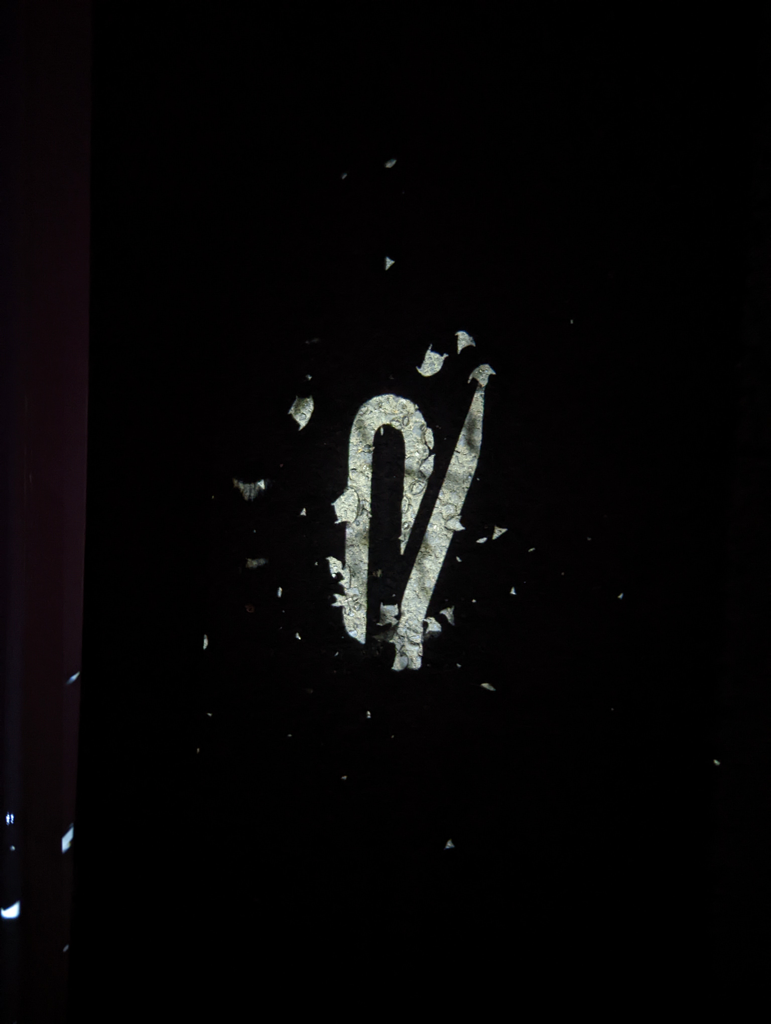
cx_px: 386
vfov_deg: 71.5
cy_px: 512
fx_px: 711
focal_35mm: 24
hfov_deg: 56.9
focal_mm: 6.81
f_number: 1.85
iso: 3549
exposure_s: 1/15.1
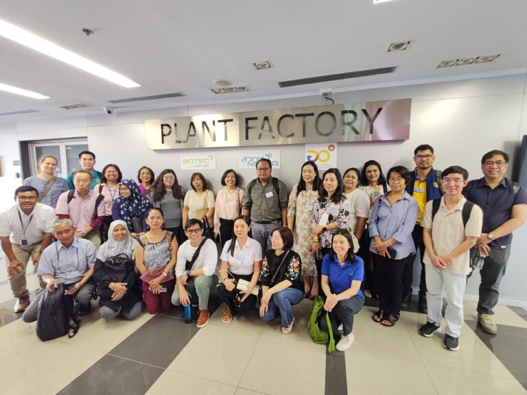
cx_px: 264
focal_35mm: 16
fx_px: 244
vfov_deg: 78.1
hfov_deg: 94.5
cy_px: 198
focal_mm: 1.96
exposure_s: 1/33
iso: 250
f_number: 2.2
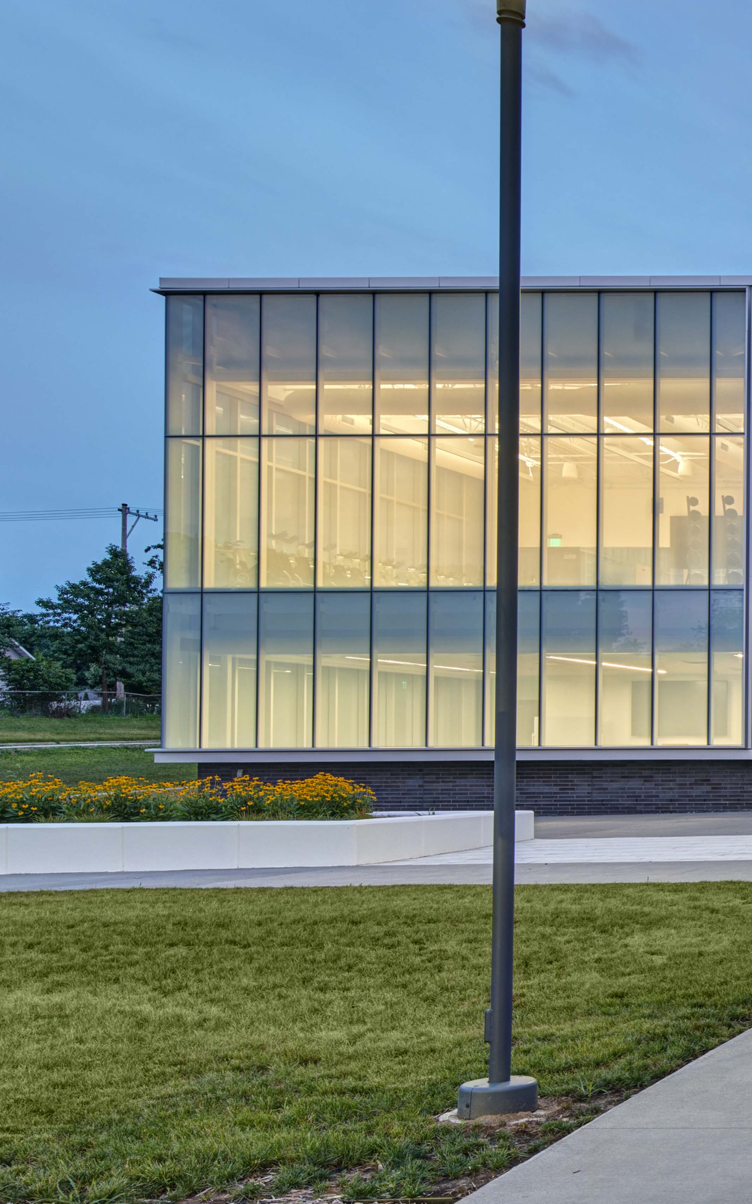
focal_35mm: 47
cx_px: 1318
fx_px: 1541
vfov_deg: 41.9
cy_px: 366
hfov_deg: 20.4
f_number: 11
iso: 100
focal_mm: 19
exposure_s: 3
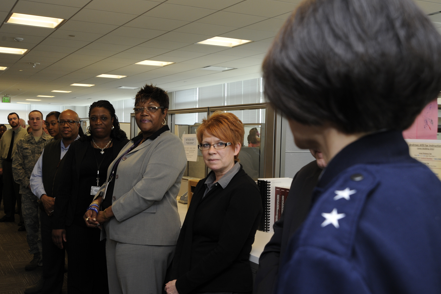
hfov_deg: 46.3
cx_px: 184
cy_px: 152
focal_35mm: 42
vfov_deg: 31.8
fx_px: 514
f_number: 7.1
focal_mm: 35
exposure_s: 1/100
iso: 1000
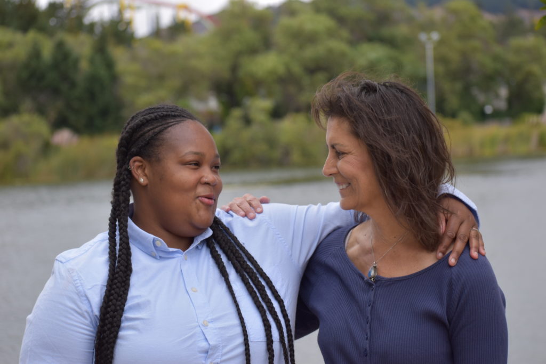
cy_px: 182
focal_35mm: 120
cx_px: 273
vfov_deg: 11.4
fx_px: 1820
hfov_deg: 17.1
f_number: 5.6
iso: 250
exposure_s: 1/500
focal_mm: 80
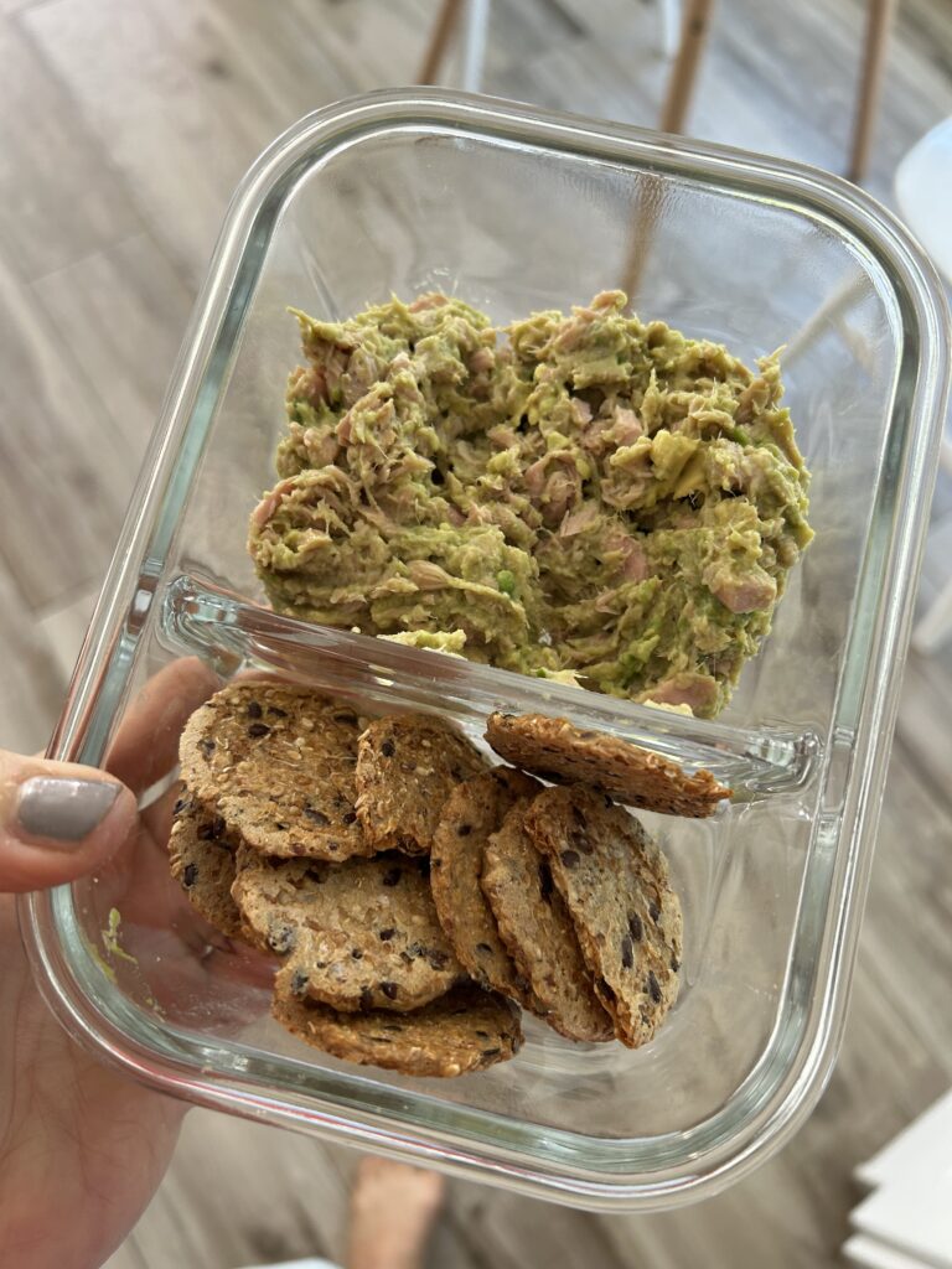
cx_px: 476
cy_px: 634
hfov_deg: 53.1
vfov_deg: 67.3
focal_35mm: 26
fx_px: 953
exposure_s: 1/121
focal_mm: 5.7
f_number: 1.5
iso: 80
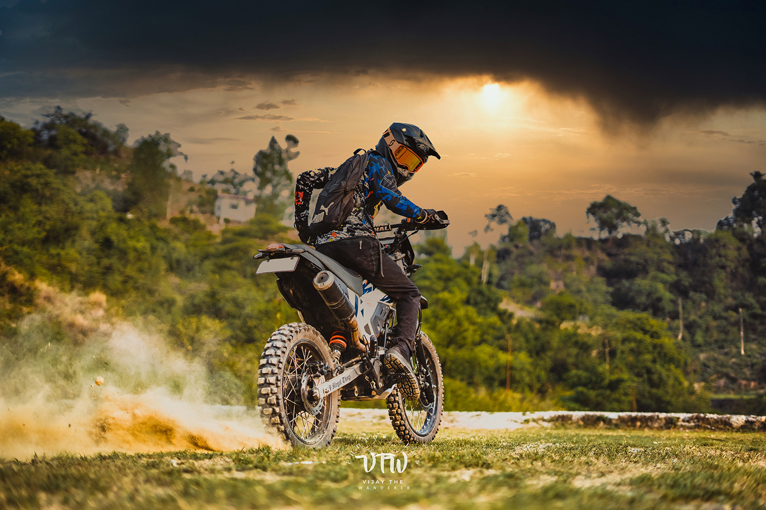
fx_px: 1064
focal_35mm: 50
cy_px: 255
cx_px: 383
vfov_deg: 27.0
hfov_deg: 39.6
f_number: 1.8
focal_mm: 50
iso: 250
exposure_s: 1/3200
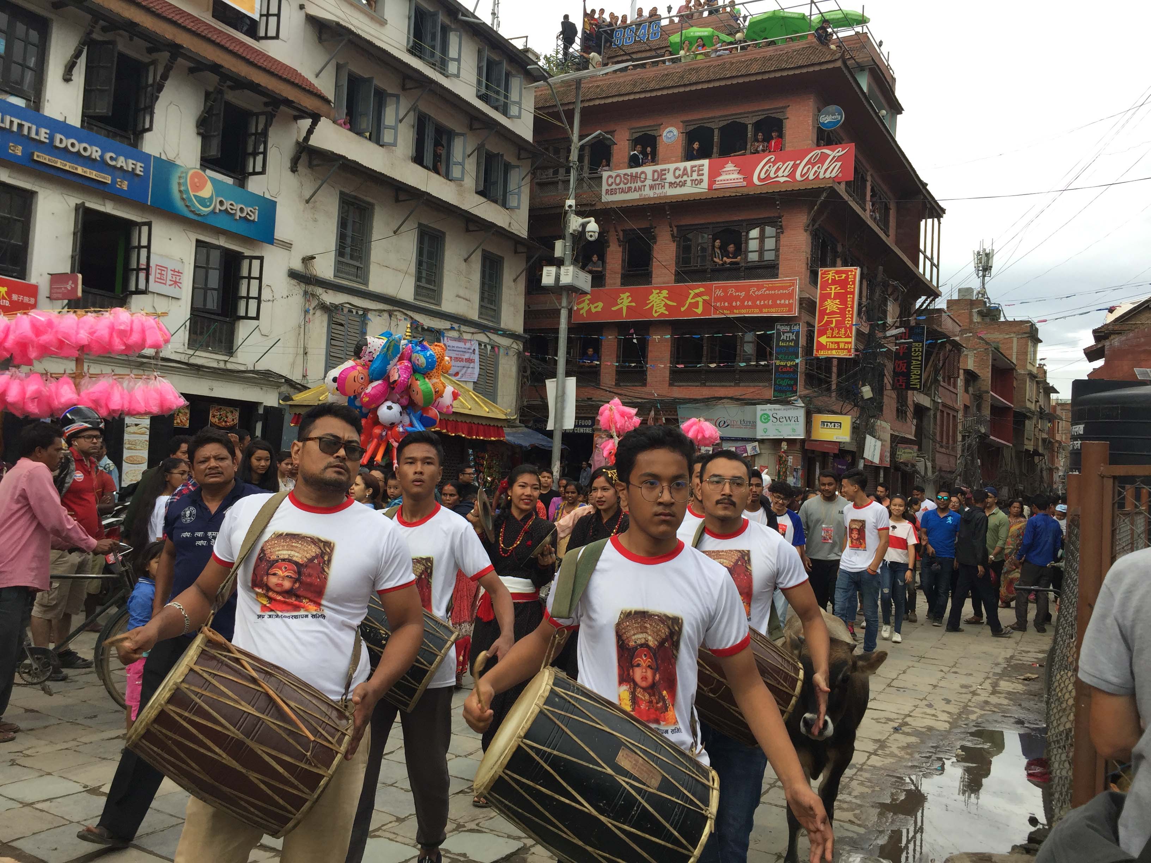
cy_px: 432
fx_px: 964
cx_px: 576
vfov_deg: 48.2
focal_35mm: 29
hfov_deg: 61.7
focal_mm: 4.15
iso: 32
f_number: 2.2
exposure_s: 1/488
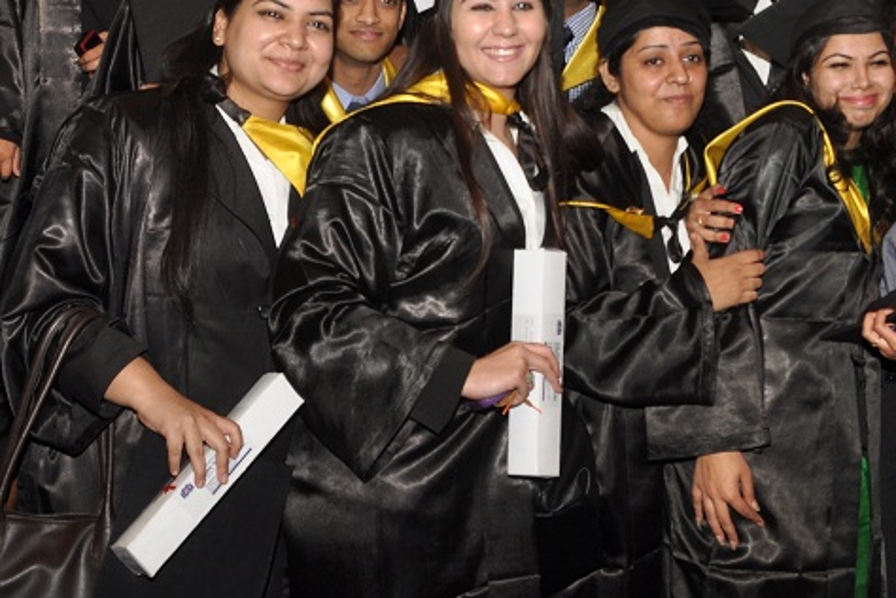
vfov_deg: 21.5
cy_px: 4
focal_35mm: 61
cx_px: 698
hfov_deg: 32.1
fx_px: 1518
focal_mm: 18
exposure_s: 1/125
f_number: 5.6
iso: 200
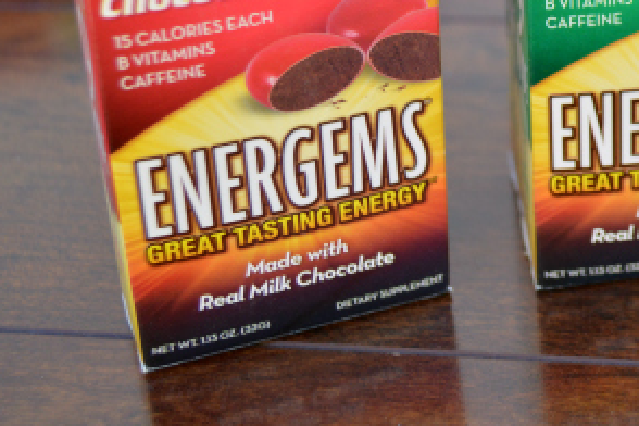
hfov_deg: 21.2
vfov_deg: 14.6
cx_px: 668
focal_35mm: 92
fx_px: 1633
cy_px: -12
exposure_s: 1/400
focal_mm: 28
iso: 400
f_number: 4.5
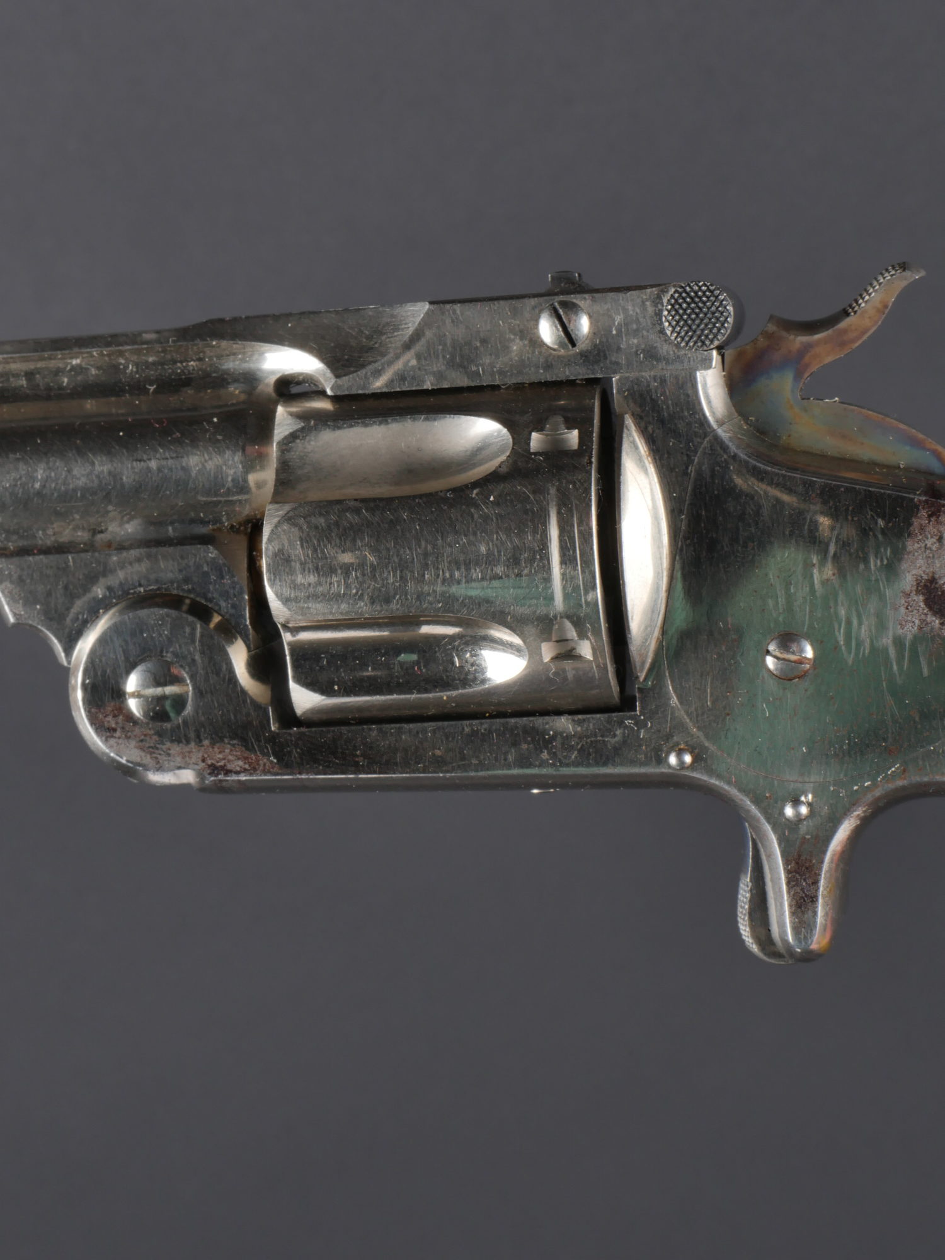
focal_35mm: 84
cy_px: 630
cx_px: 472
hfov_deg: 17.6
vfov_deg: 23.3
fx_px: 3058
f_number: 20
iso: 200
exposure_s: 1/125
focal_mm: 42
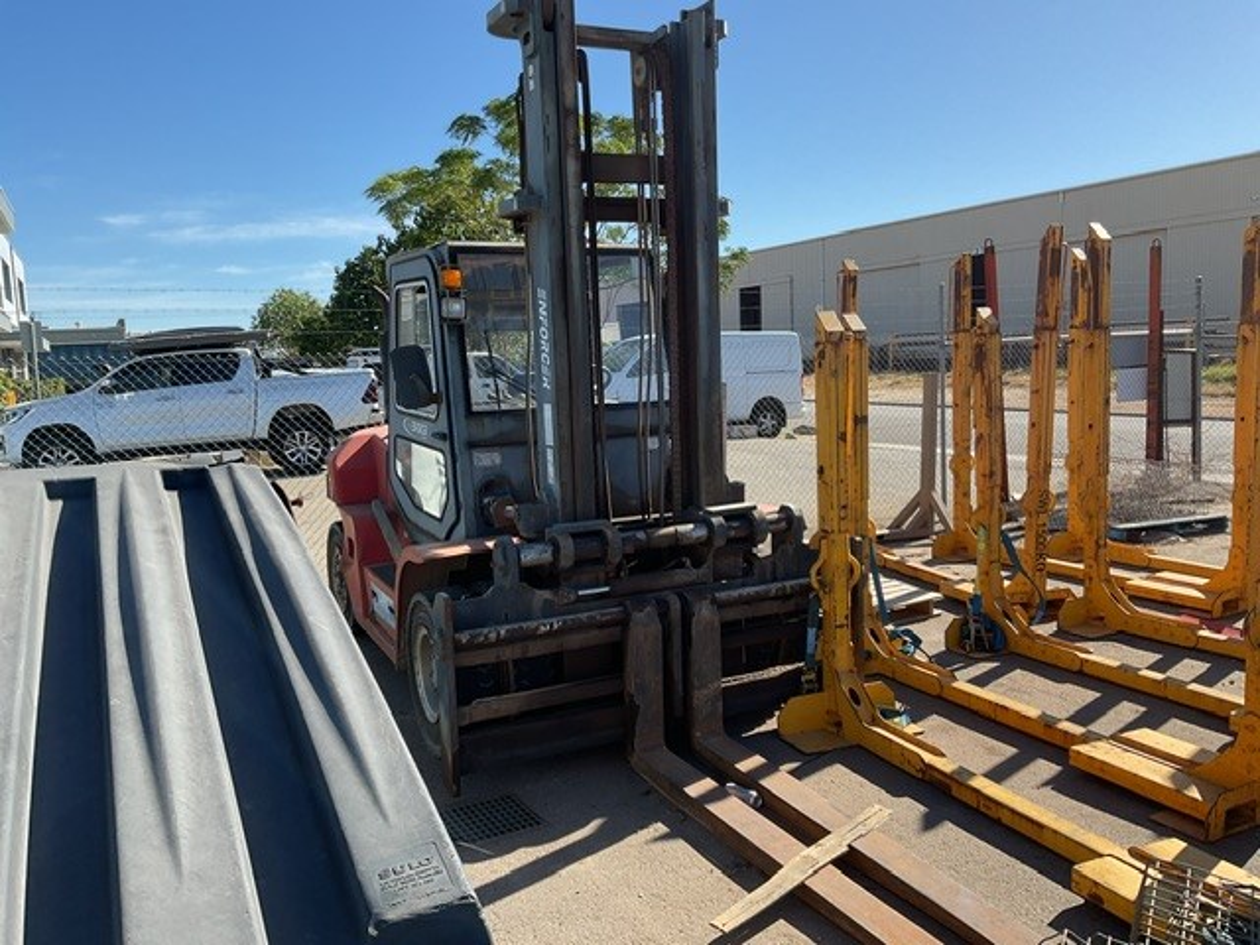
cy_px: 472
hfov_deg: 61.7
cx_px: 630
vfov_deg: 48.2
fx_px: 1056
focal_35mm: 29
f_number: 1.8
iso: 16
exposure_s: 1/1221
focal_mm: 3
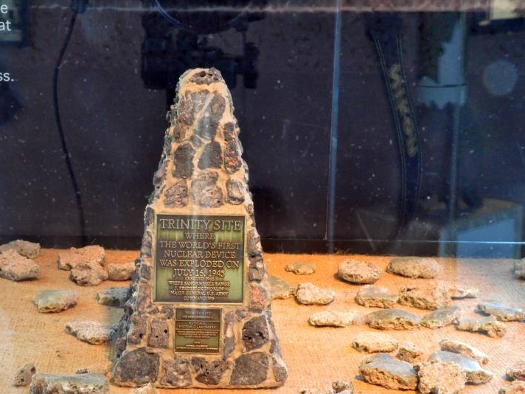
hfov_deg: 22.4
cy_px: 249
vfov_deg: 16.9
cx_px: 190
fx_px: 1319
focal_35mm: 87
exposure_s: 1/2
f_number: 20
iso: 3200
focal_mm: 42
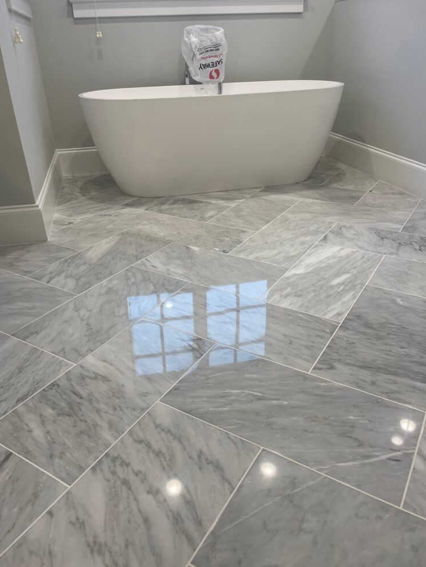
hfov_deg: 51.4
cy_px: 286
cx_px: 210
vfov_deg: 65.3
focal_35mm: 27
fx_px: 443
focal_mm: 5.1
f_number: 1.6
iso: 50
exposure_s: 1/120
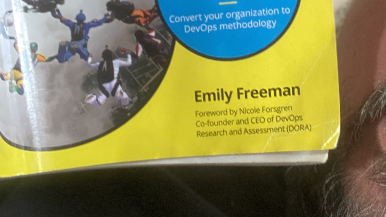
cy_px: -57
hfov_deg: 30.1
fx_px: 706
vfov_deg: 16.6
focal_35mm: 69
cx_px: 290
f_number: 2.2
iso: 400
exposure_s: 1/60
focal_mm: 2.71
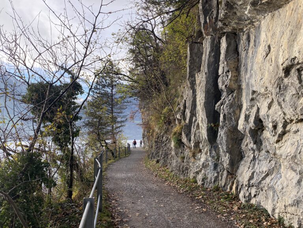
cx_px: 152
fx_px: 228
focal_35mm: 26
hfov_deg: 67.3
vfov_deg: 53.1
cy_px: 114
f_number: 1.8
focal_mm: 4.25
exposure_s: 1/522
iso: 32
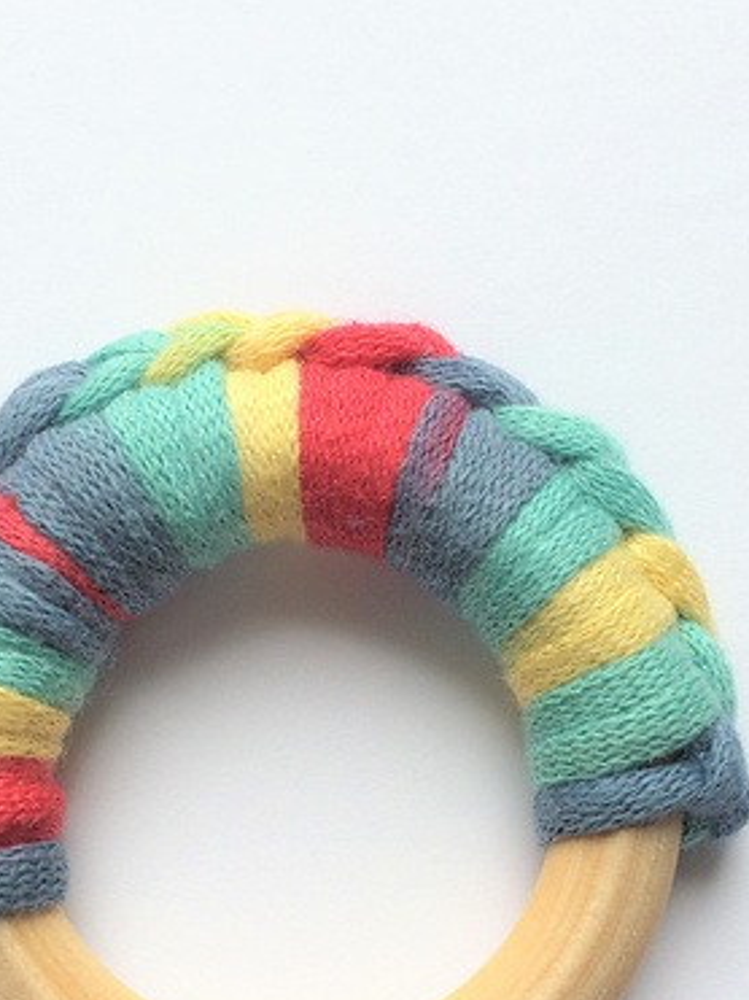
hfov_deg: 29.0
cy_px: 663
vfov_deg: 37.8
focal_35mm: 50
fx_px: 1443
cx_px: 286
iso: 32
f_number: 2.2
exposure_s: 1/208
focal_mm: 4.15
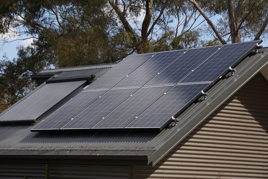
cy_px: 90
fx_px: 837
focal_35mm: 112
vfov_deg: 12.2
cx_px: 134
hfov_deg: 18.2
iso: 200
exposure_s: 1/350
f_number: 9.5
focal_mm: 75
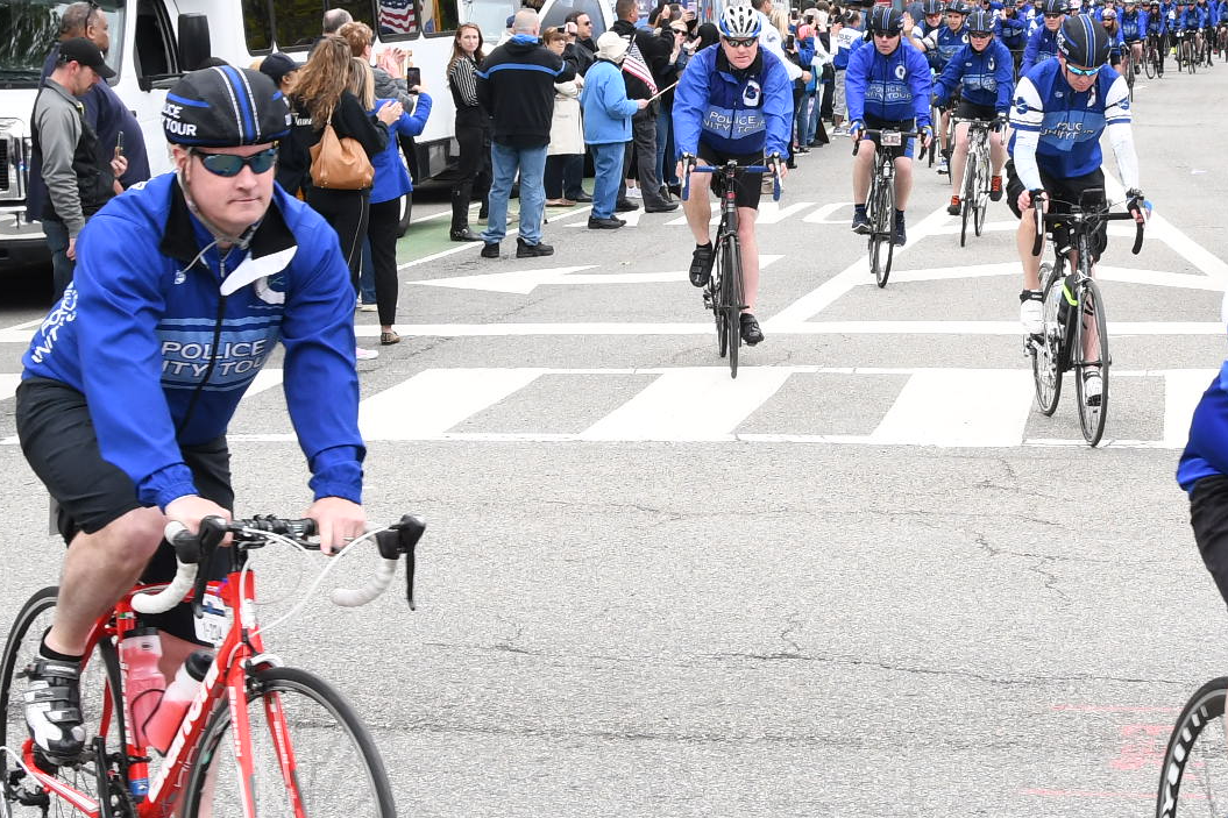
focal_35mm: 95
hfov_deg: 21.1
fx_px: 3240
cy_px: 242
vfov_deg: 14.4
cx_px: 1028
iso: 400
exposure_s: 1/250
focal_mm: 24
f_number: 8
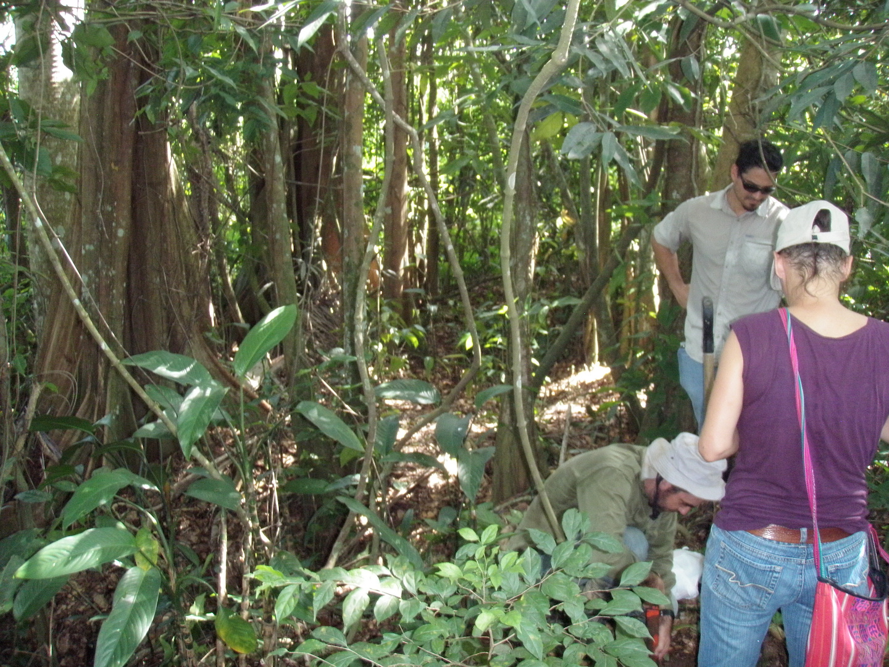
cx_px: 444
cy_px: 334
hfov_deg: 49.0
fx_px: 976
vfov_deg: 37.7
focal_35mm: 38
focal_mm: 6.7
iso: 400
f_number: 3.5
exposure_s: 1/30
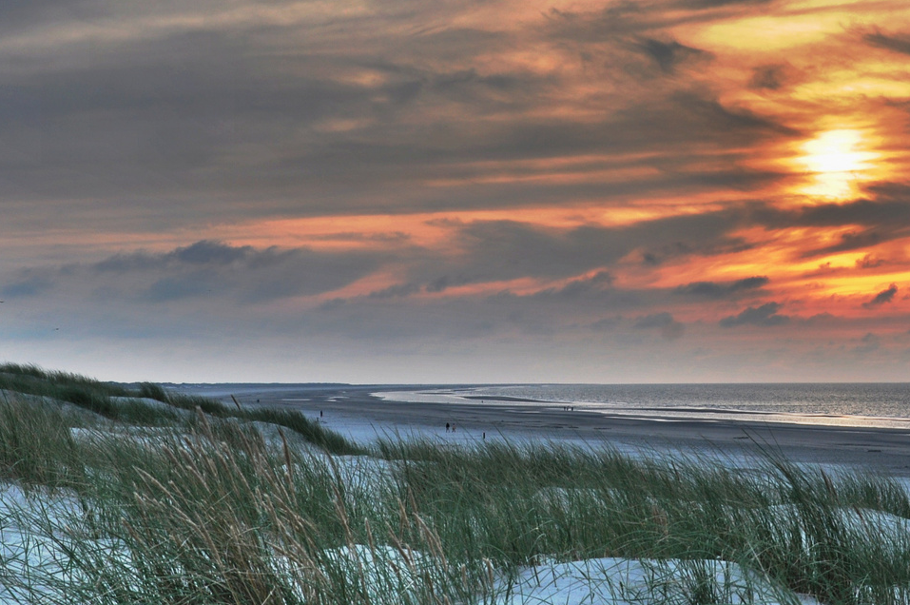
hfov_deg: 19.1
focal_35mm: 107
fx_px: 2702
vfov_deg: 12.8
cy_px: 195
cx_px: 524
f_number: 10
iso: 200
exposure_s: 1/100
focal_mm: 42
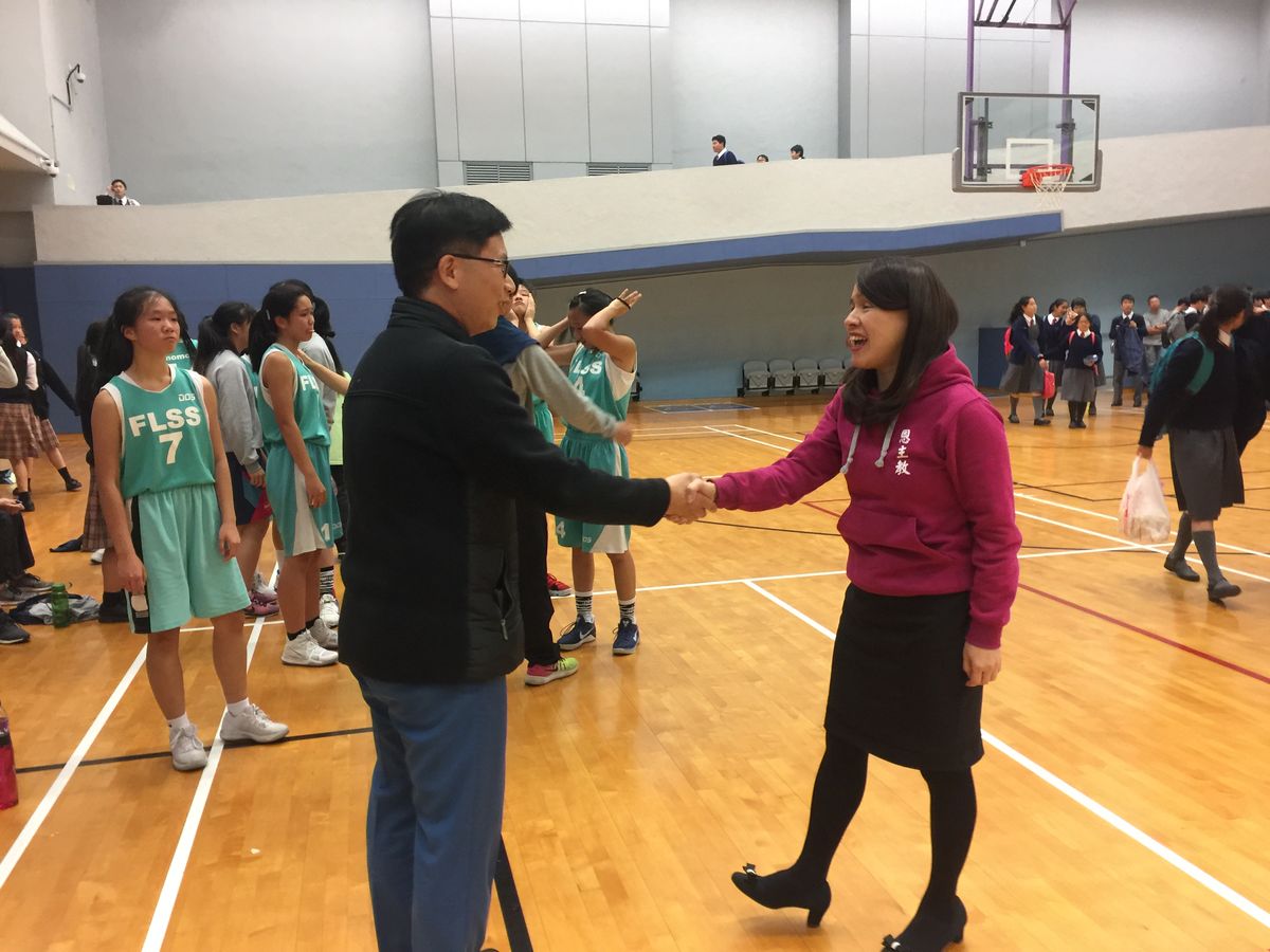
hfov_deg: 61.7
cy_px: 476
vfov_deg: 48.2
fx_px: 1064
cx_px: 635
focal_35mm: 29
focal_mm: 4.15
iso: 100
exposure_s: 1/17
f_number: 2.2
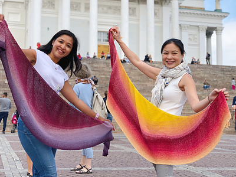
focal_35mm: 65
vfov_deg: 22.6
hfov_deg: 29.8
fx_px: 443
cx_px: 109
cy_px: 81
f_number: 2.4
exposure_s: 1/271
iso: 16
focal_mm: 6
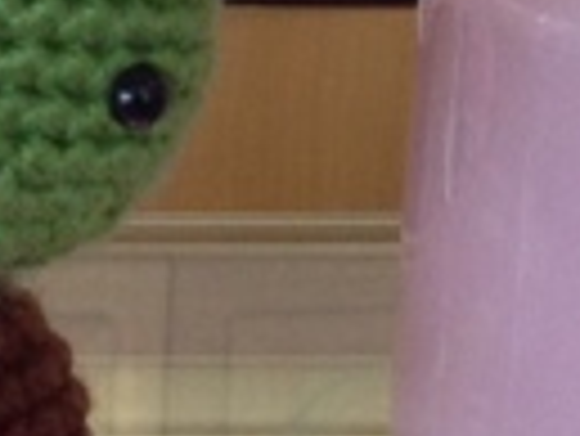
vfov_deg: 6.7
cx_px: -1250
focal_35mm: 217
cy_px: -344
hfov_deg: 7.7
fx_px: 3639
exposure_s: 1/24
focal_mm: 3.3
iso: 40
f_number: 2.4
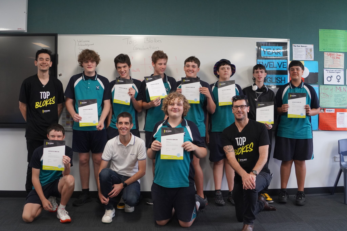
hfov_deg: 53.1
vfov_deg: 36.9
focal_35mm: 36
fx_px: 347
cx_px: 174
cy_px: 116
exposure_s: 1/160
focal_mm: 24
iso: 1600
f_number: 4
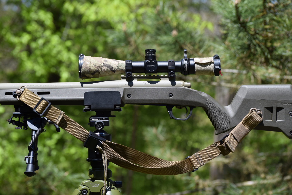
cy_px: 98
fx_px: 876
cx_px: 146
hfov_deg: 18.9
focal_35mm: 108
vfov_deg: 12.7
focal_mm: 72
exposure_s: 1/1250
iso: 400
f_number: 5
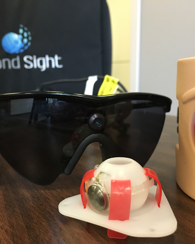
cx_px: 96
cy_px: 123
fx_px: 274
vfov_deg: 47.9
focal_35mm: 38
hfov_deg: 39.2
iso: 200
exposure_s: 1/30
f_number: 2.2
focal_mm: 4.15
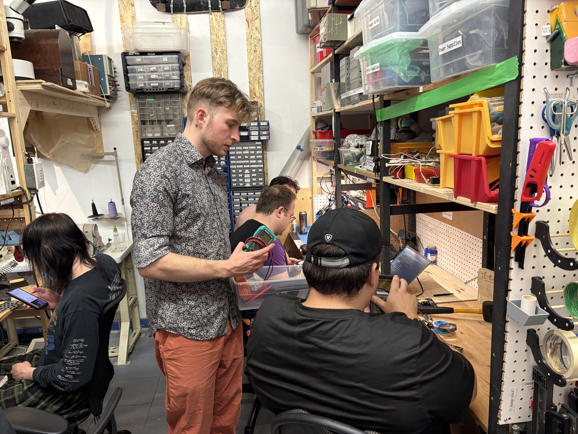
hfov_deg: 67.3
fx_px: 434
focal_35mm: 26
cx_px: 289
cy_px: 217
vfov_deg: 53.1
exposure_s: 1/60
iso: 160
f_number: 1.6
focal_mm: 5.96
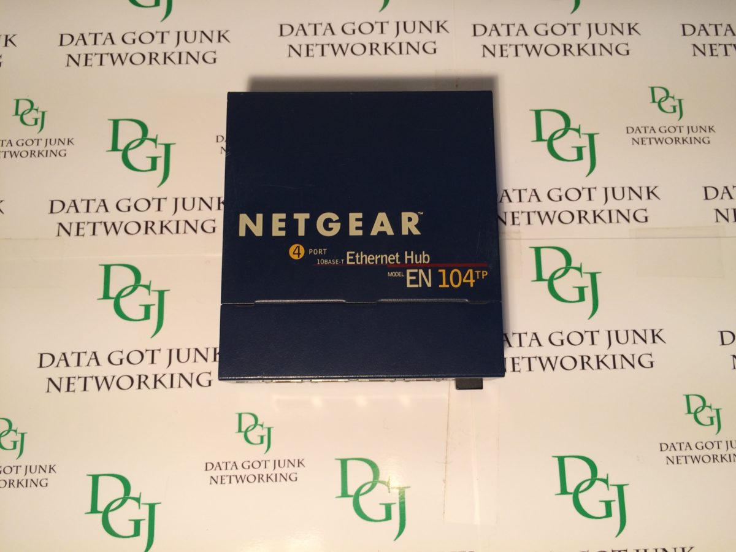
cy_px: 276
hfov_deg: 61.7
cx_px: 368
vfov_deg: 48.2
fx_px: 617
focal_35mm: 29
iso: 32
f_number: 2.2
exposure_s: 1/196
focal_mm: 4.15
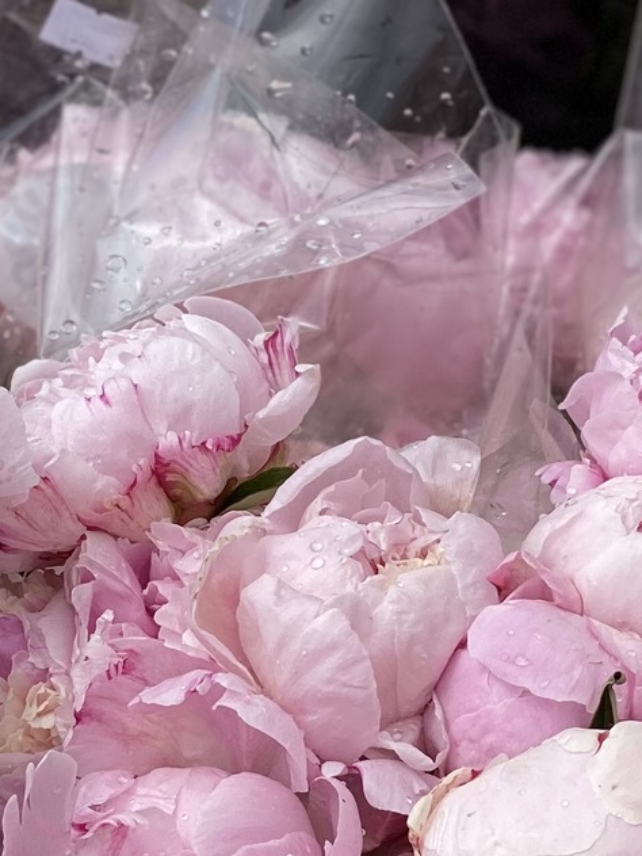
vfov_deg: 11.9
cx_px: 317
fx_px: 4105
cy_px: 341
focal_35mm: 166
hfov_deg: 8.9
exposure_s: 1/2179
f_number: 2
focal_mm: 6
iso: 20
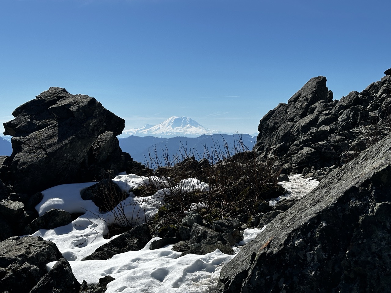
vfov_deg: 30.3
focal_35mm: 48
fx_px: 542
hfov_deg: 39.7
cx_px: 196
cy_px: 146
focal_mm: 6.86
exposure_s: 1/7092
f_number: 1.78
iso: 64
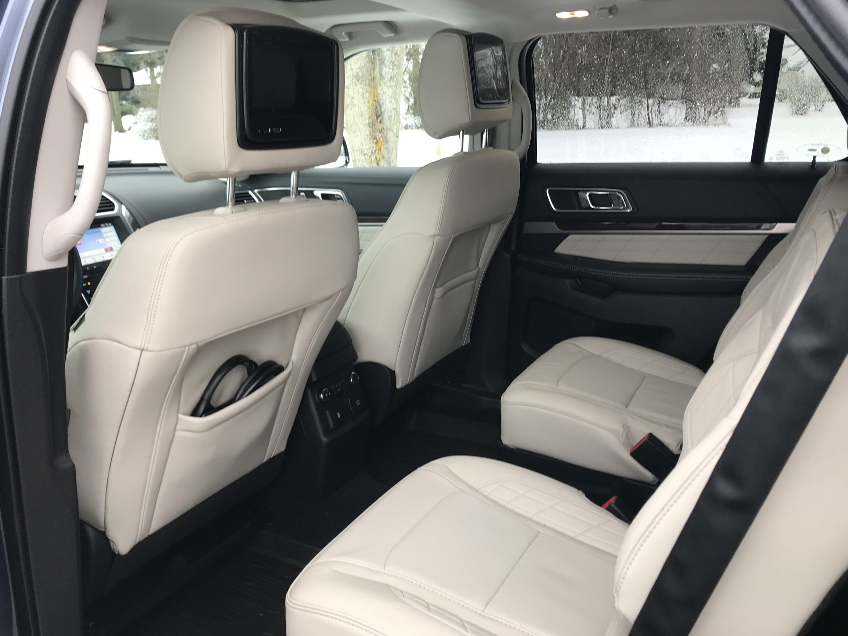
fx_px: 710
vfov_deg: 48.2
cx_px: 426
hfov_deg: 61.7
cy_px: 309
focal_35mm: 29
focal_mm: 3.99
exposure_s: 1/50
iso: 20
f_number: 1.8
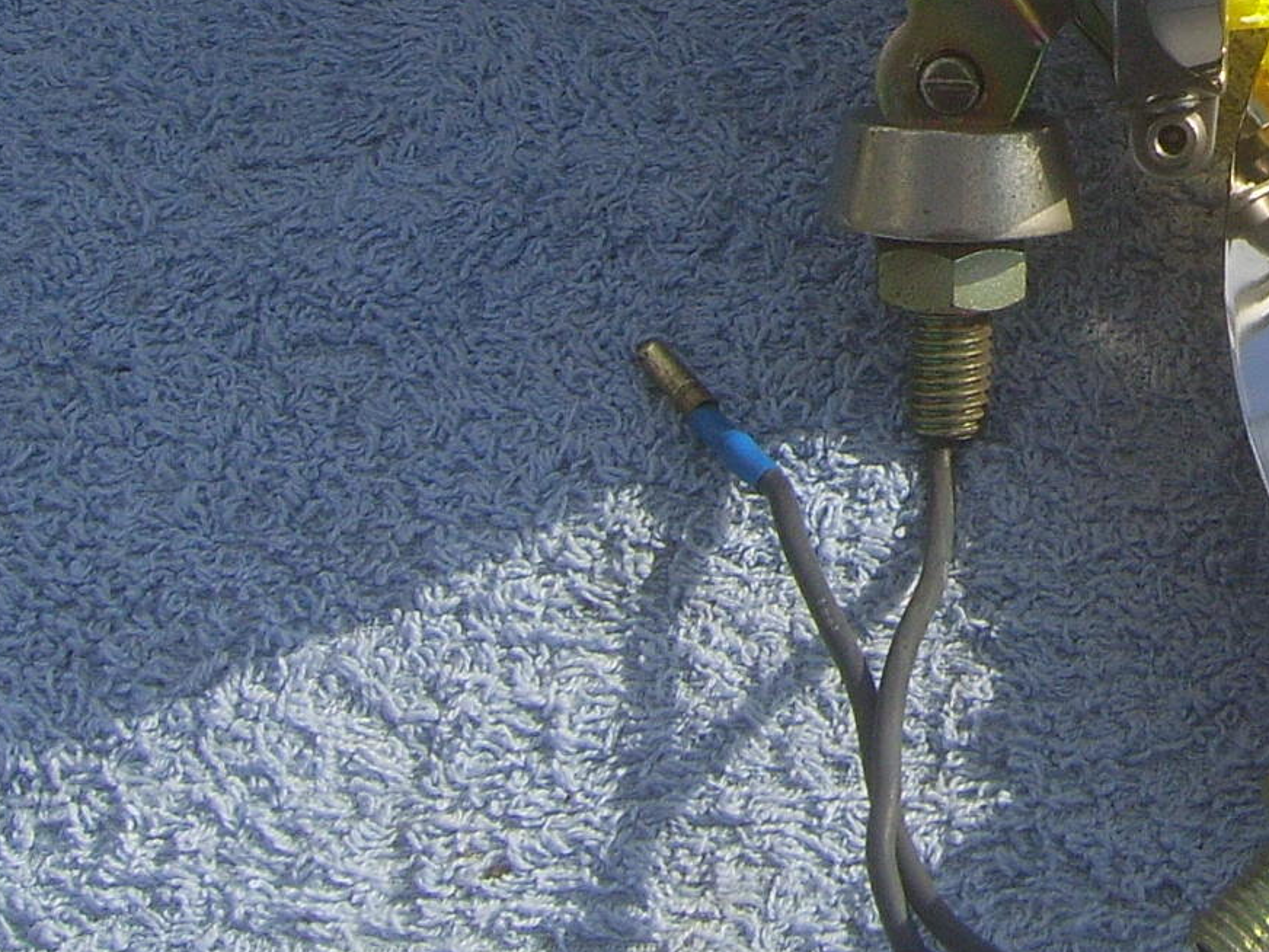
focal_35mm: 113
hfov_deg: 16.8
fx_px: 4143
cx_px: 1460
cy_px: -259
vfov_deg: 12.7
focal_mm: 7.8
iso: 50
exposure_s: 1/200
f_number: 6.4
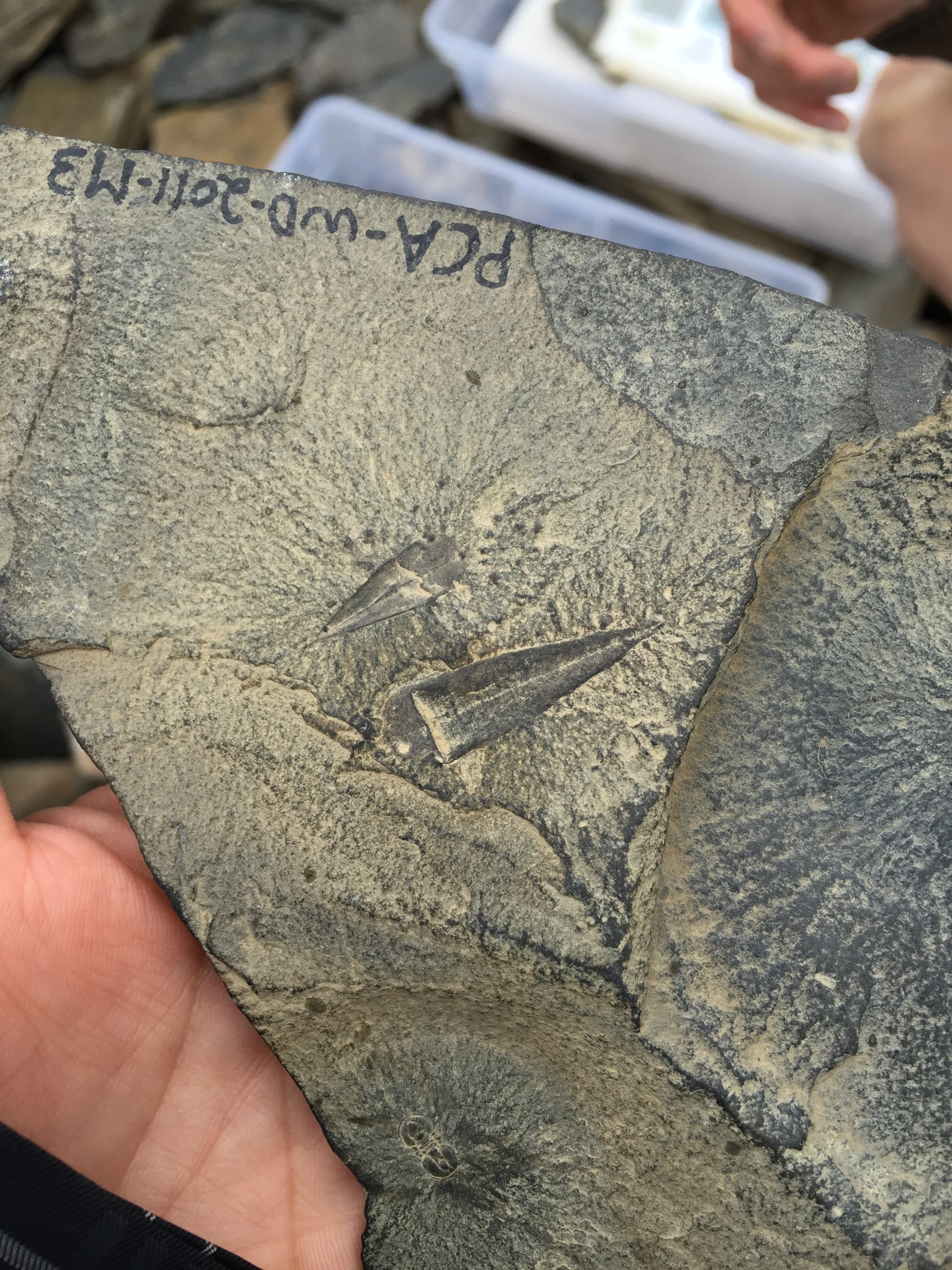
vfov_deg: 61.7
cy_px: 635
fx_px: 1063
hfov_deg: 48.2
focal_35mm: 29
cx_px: 476
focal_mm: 4.15
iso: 32
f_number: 2.2
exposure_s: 1/449
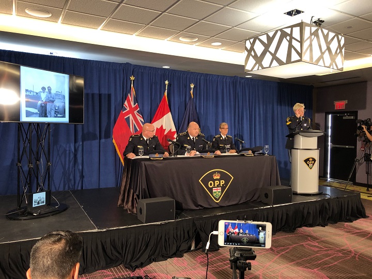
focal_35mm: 28
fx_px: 301
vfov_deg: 49.7
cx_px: 186
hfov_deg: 63.4
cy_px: 140
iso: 40
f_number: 1.8
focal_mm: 3.99
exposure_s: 1/17
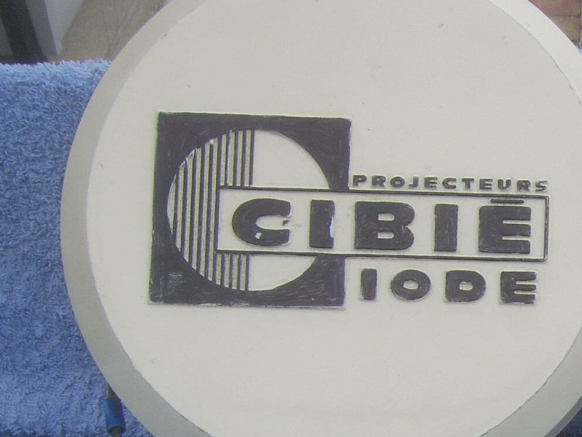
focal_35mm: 99
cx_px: 674
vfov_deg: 14.7
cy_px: 411
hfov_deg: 18.9
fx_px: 1664
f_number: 6.4
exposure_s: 1/200
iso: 50
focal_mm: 7.8
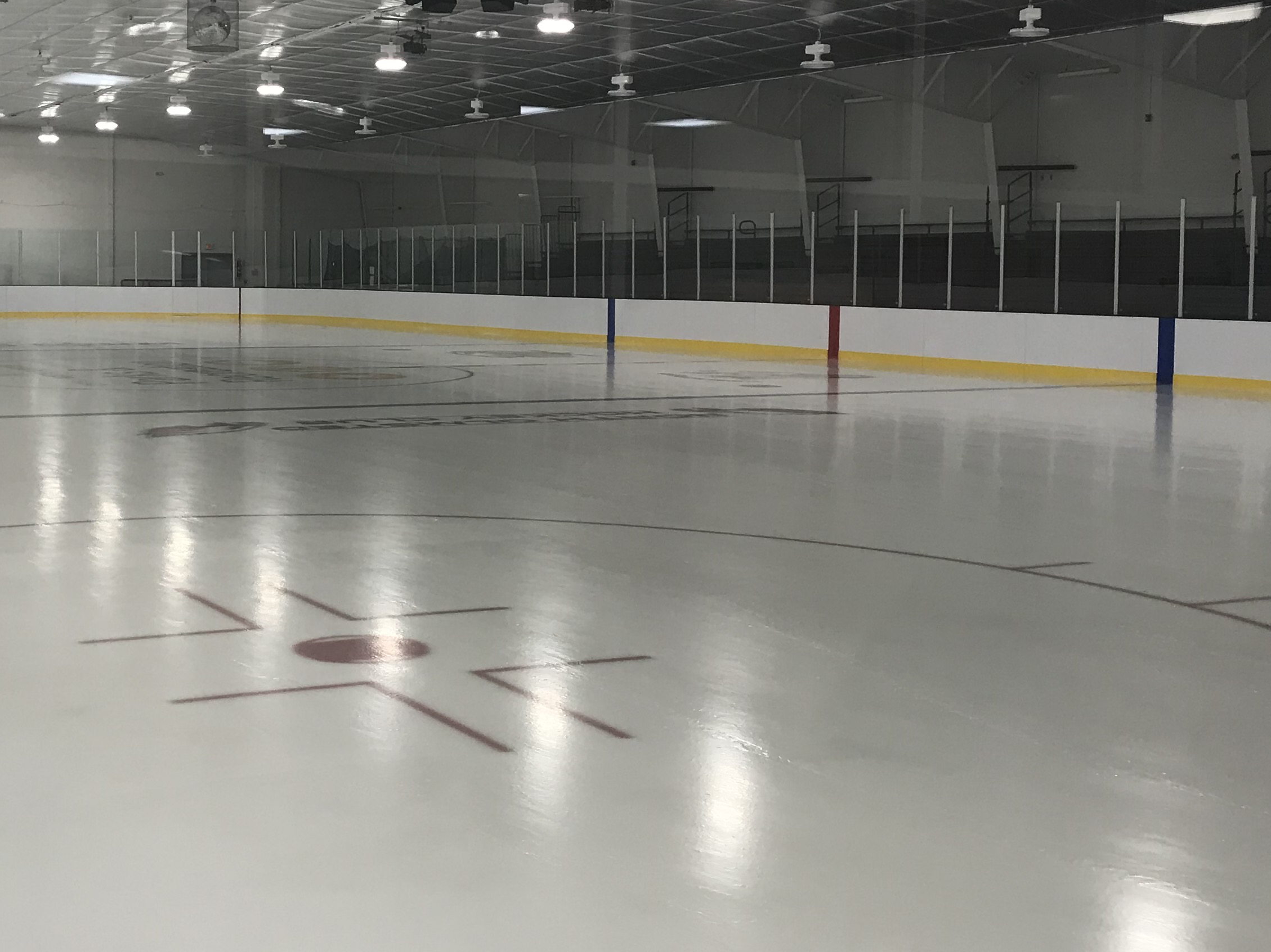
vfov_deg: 29.0
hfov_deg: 37.4
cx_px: 342
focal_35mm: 50
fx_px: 1836
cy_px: 372
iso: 25
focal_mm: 3.99
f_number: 1.8
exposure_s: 1/40
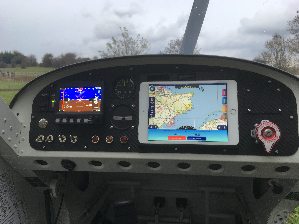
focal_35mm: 29
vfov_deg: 48.2
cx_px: 150
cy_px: 112
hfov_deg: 61.7
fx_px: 250
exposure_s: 1/50
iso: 32
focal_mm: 4.15
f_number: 2.2
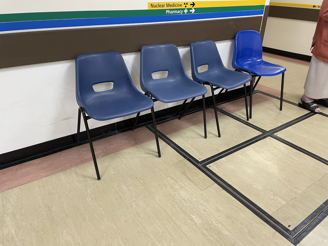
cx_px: 164
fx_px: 246
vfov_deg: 53.1
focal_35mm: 26
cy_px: 123
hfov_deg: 67.3
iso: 80
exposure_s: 1/50
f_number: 1.6
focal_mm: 4.2
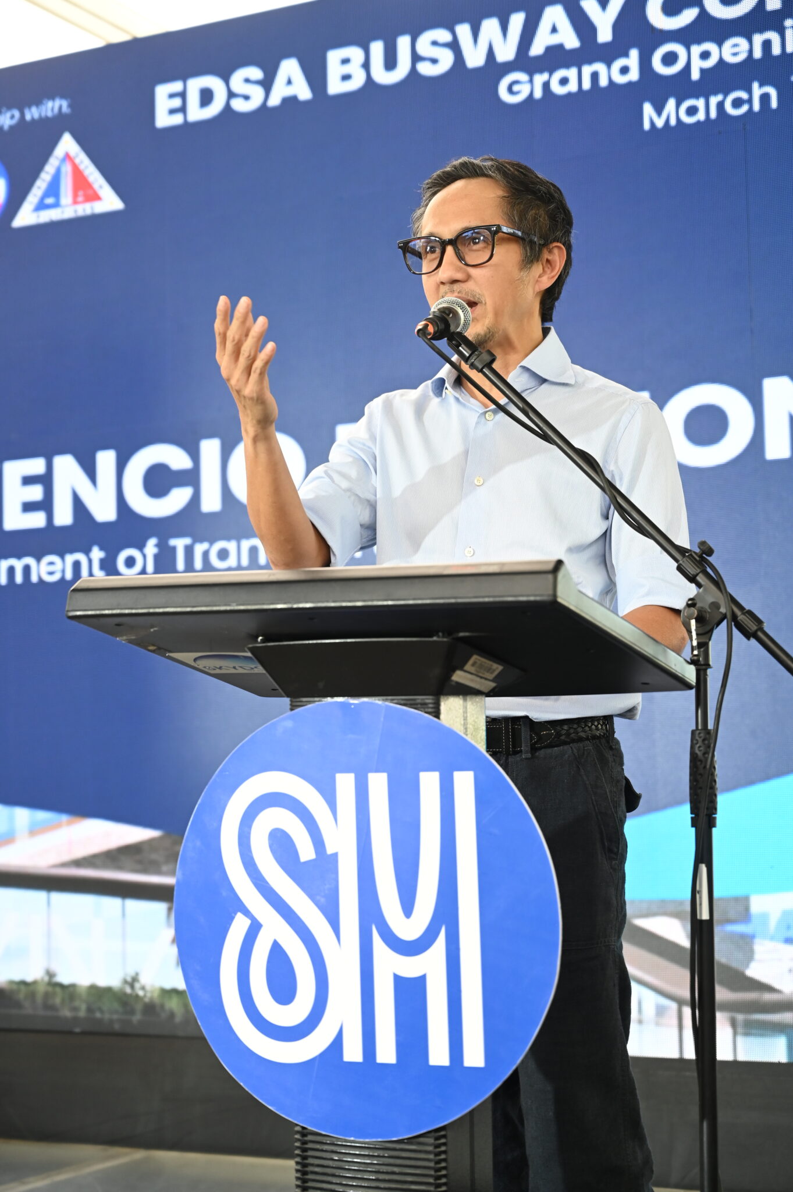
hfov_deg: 22.6
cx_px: 396
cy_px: 596
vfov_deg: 33.4
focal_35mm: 60
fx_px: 1985
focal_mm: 60
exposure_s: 1/320
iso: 1000
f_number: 4
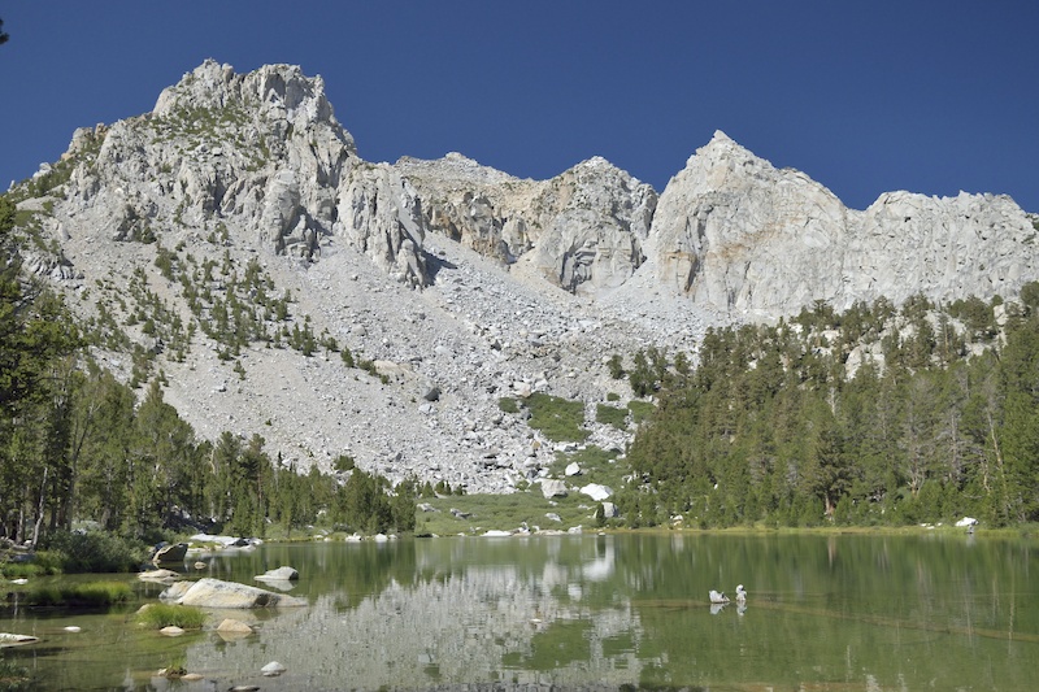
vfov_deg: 40.0
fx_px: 952
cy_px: 346
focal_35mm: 33
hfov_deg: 57.2
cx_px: 520
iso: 400
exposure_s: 1/1000
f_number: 7.1
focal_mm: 22
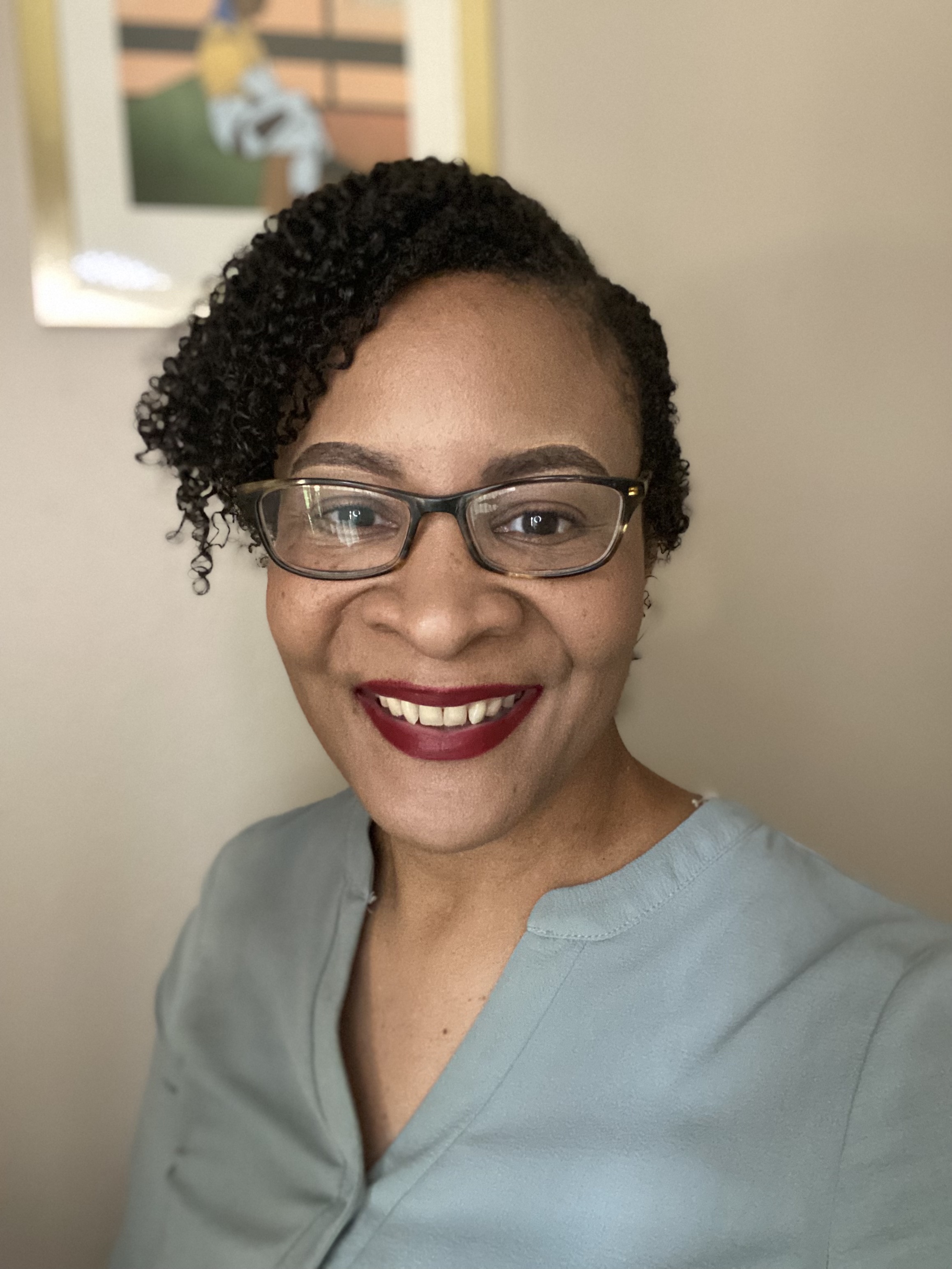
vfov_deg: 60.0
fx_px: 1100
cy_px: 634
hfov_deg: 46.8
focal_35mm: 30
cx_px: 476
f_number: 2.2
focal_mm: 2.71
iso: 800
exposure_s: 1/25
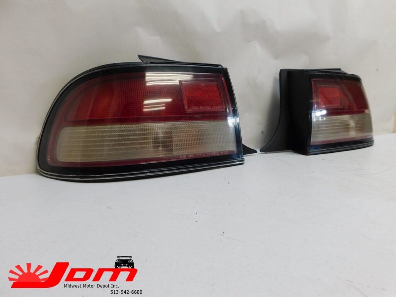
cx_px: 198
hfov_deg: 73.9
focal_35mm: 23
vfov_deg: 58.9
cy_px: 148
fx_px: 263
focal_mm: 4
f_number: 3
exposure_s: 1/30
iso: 140
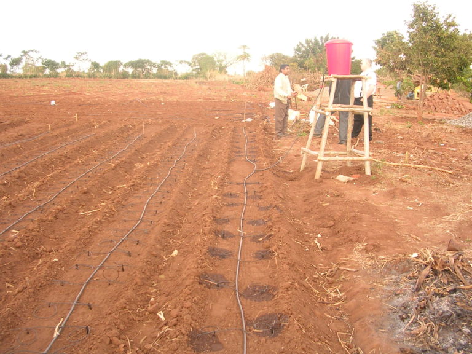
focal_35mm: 38
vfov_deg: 37.7
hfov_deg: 49.0
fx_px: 518
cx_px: 236
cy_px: 177
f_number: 2.8
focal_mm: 5.8
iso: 50
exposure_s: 1/48.6
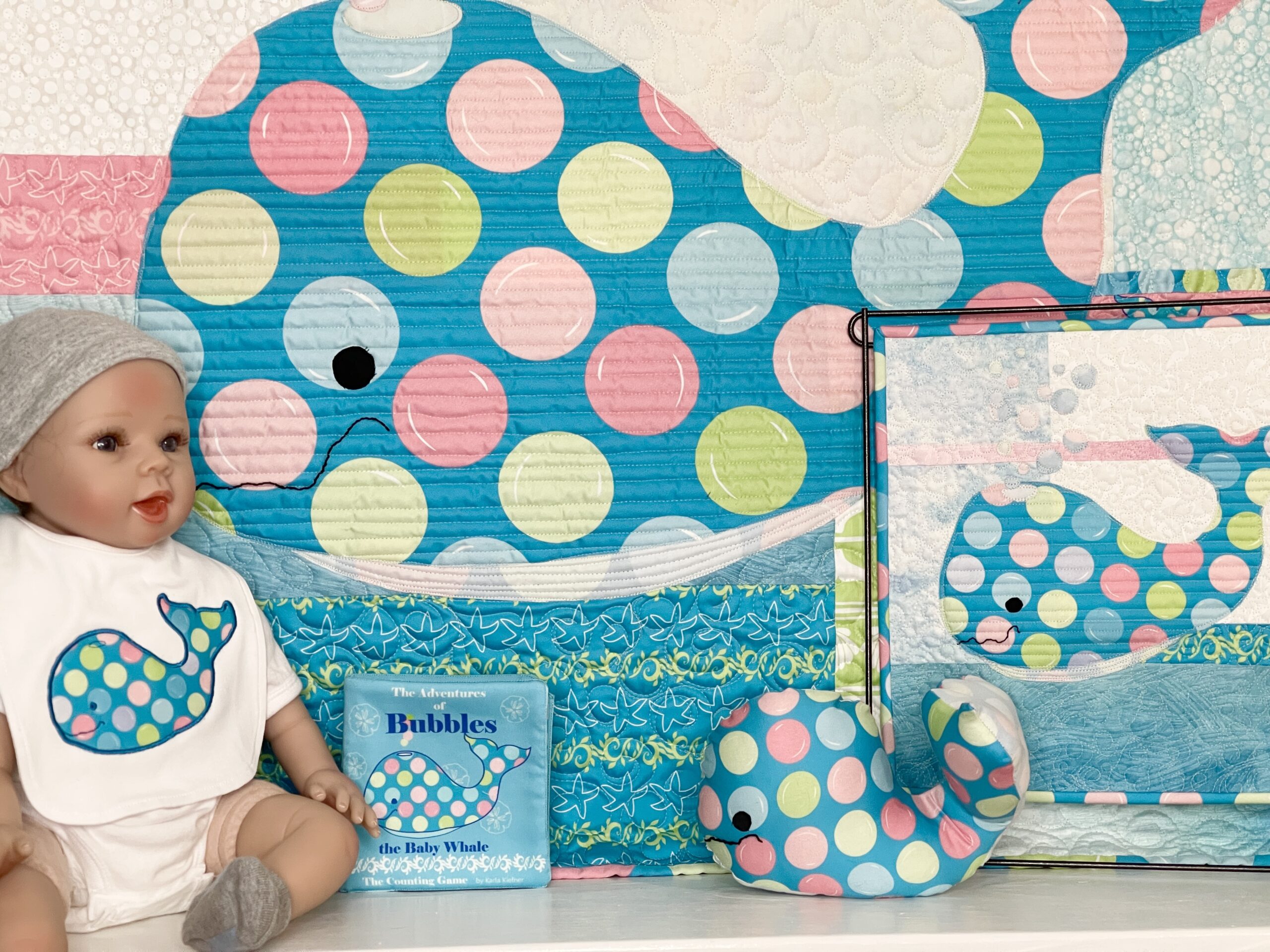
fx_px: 2348
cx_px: 635
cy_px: 476
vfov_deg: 22.9
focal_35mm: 64
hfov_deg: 30.3
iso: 200
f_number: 2.2
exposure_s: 1/60
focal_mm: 7.5
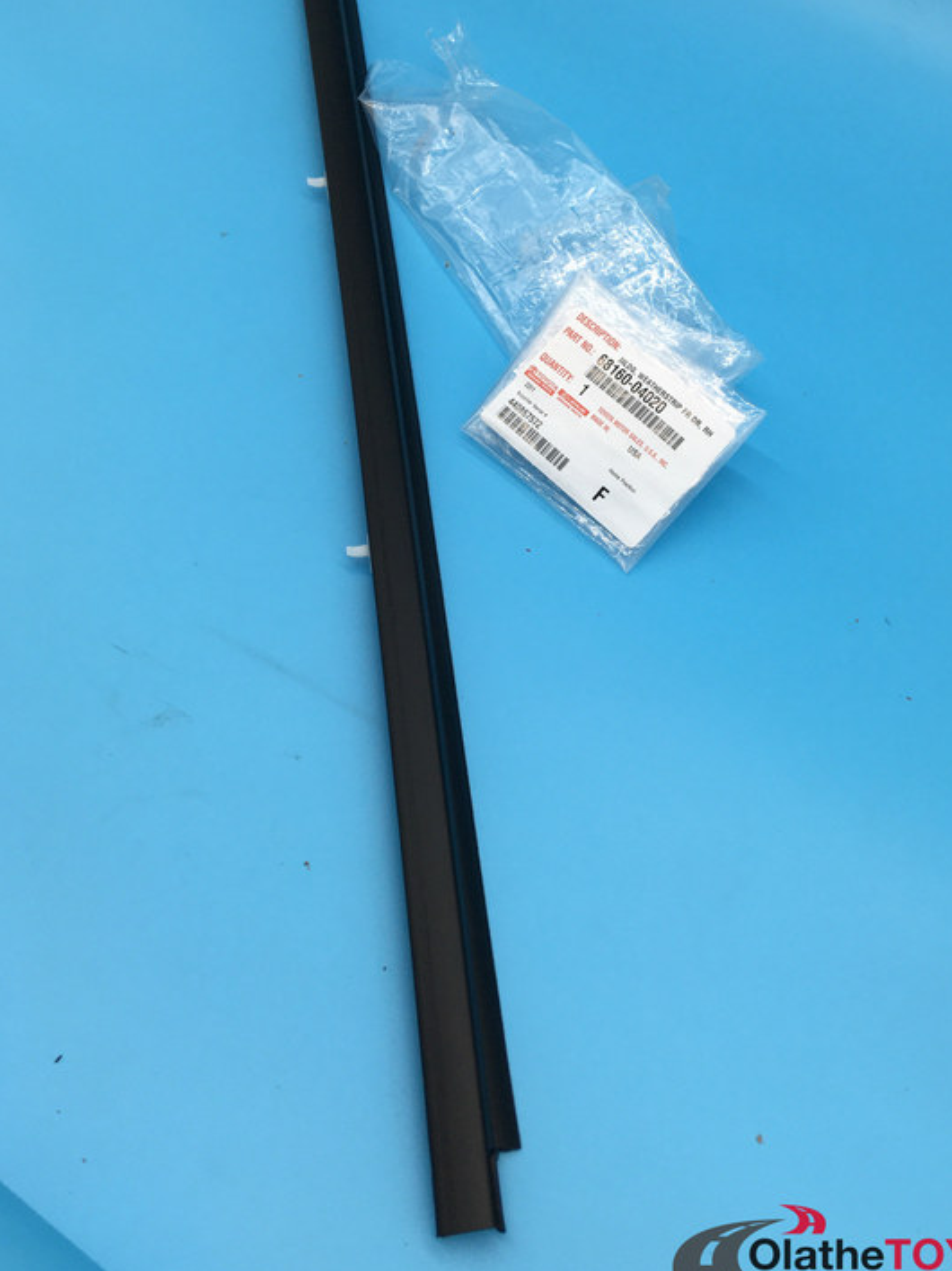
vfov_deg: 52.6
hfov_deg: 40.6
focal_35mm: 35
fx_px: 1284
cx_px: 542
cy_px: 578
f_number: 2.2
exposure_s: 1/120
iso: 32
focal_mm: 4.15
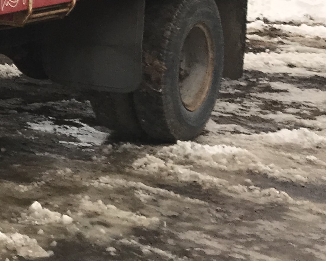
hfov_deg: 16.7
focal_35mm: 100
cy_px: -11
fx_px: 965
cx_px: -217
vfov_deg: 15.1
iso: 20
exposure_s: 1/1546
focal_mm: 3.99
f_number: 1.8
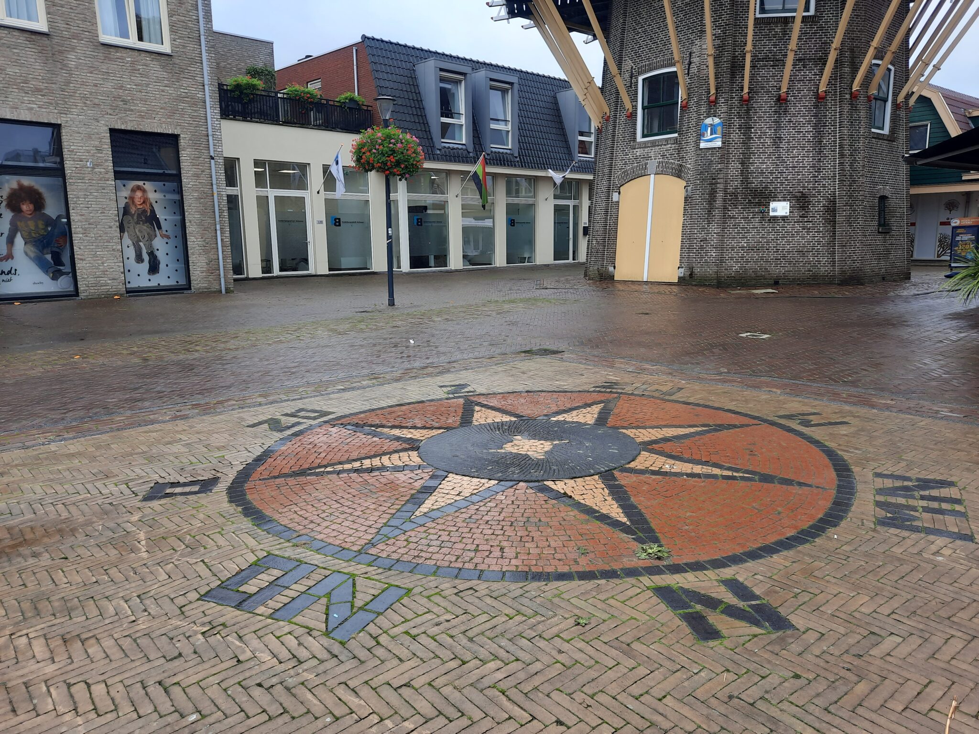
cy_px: 367
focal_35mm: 25
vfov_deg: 54.9
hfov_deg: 69.4
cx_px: 490
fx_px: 707
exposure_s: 1/110
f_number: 2
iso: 32
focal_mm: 4.6
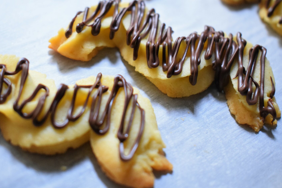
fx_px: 486
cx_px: 144
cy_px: 77
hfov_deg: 32.4
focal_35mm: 62
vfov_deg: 21.9
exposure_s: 1/80
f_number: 4.5
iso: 3200
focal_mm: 34
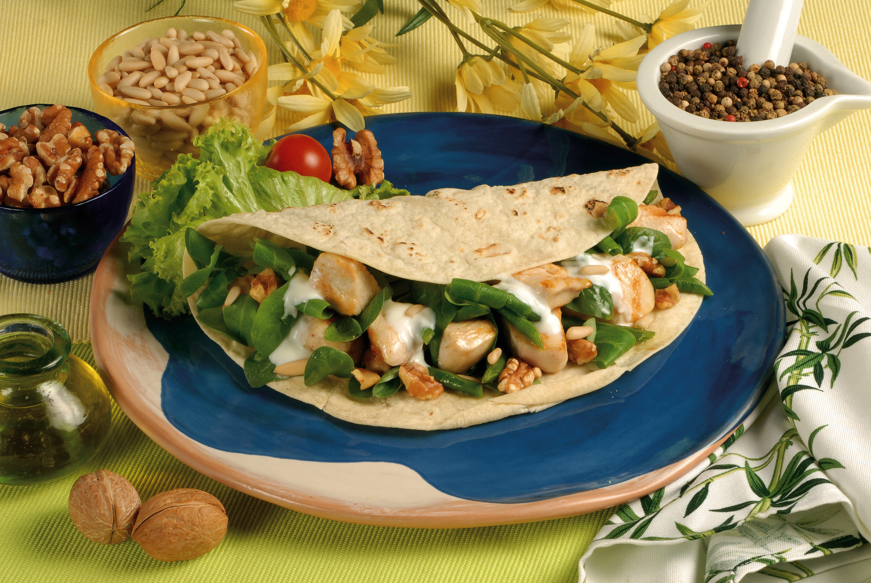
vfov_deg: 10.8
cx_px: 436
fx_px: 3088
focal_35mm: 128
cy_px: 292
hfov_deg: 16.1
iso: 100
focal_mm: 85
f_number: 29
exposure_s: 1/125
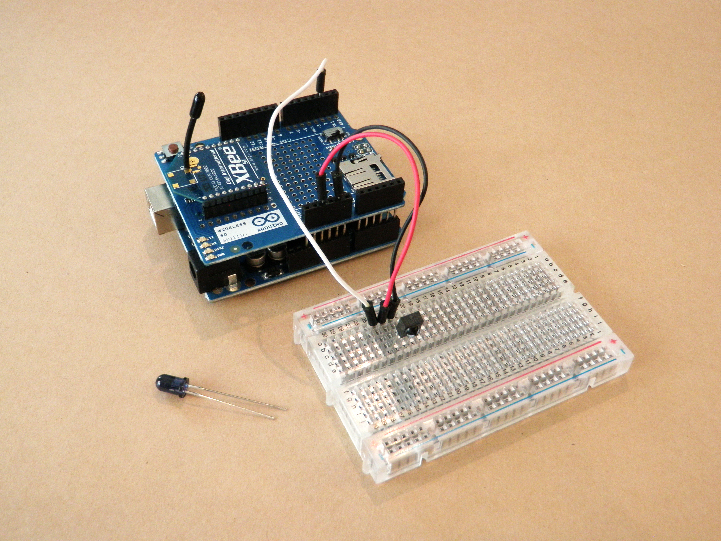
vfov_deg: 39.7
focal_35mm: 36
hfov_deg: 51.4
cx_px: 360
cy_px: 270
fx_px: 750
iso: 200
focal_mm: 6.53
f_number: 4.1
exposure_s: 1/25
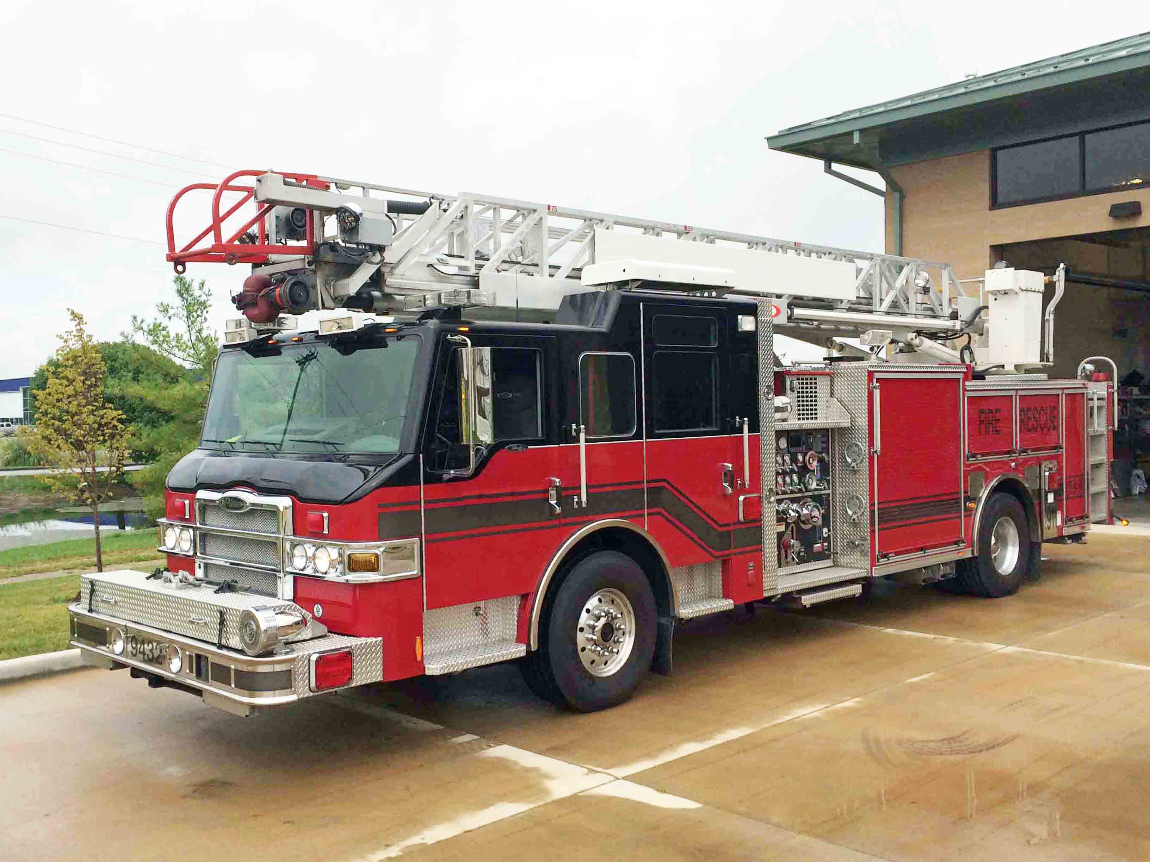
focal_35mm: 29
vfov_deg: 48.2
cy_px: 431
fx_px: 963
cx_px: 575
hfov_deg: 61.7
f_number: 2.2
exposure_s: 1/1953
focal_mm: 4.15
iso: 32
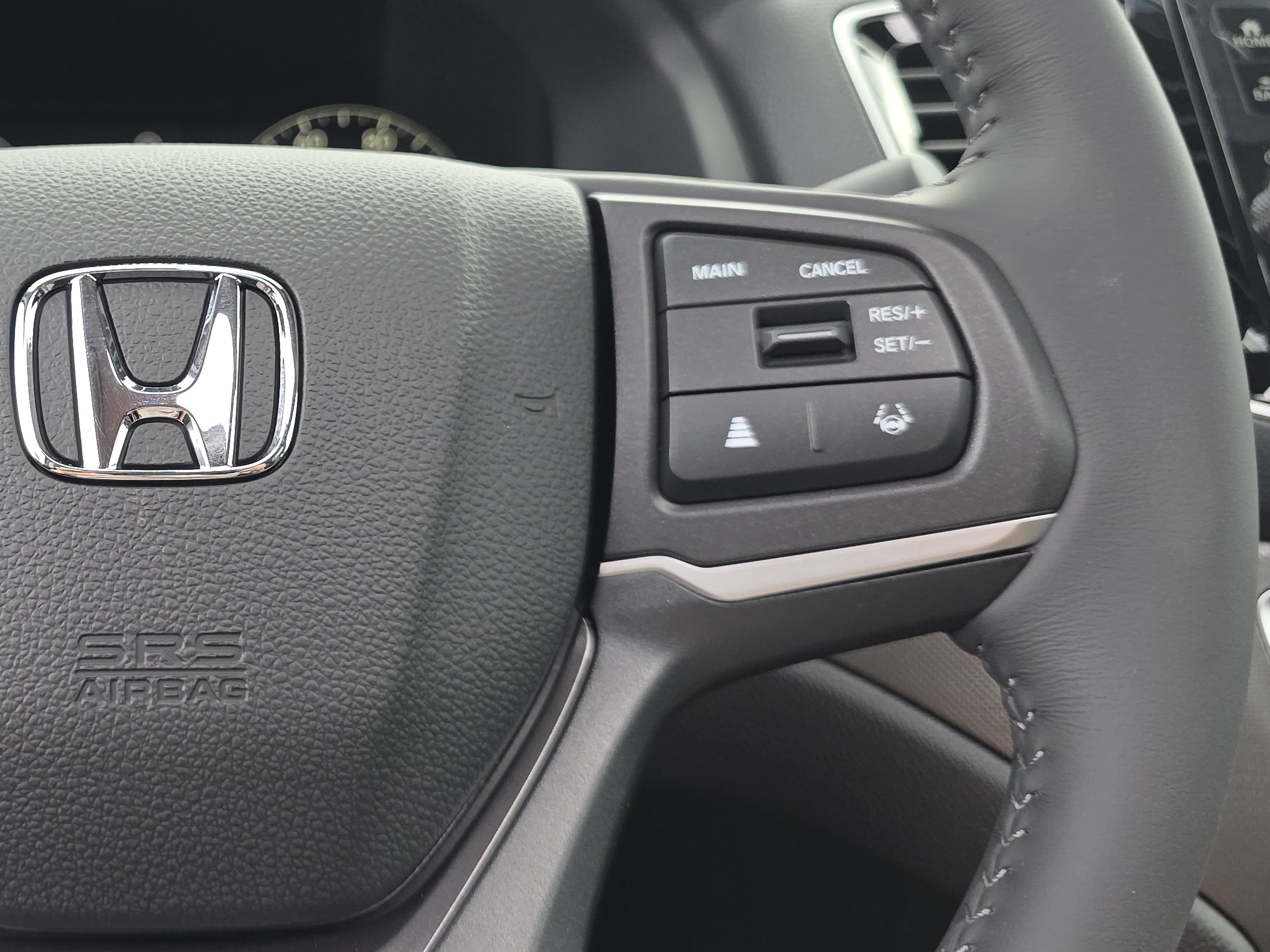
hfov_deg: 41.6
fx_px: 1541
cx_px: 152
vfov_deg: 34.2
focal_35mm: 42
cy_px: 364
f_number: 1.7
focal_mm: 6.3
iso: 40
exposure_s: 1/180
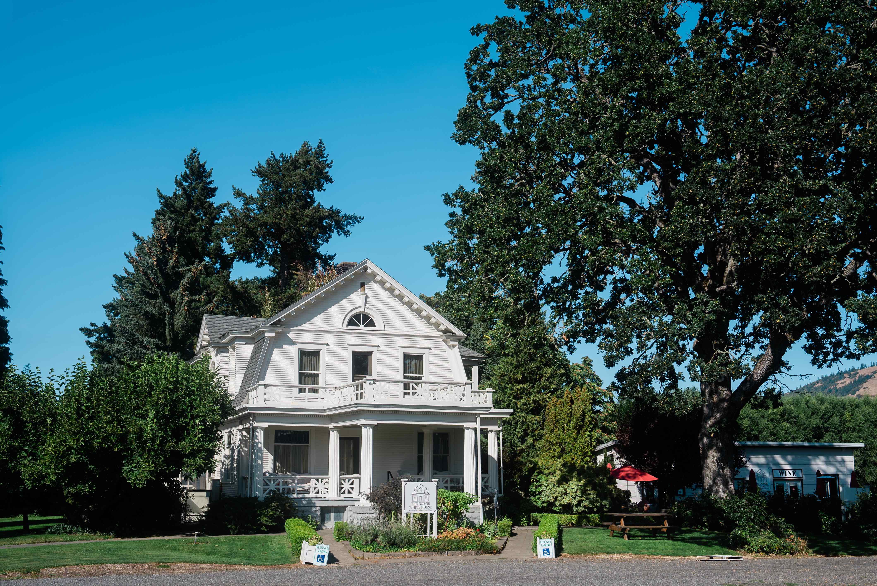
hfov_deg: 48.4
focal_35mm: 40
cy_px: 293
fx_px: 975
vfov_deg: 33.4
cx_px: 438
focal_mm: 40
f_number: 5
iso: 80
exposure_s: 1/500
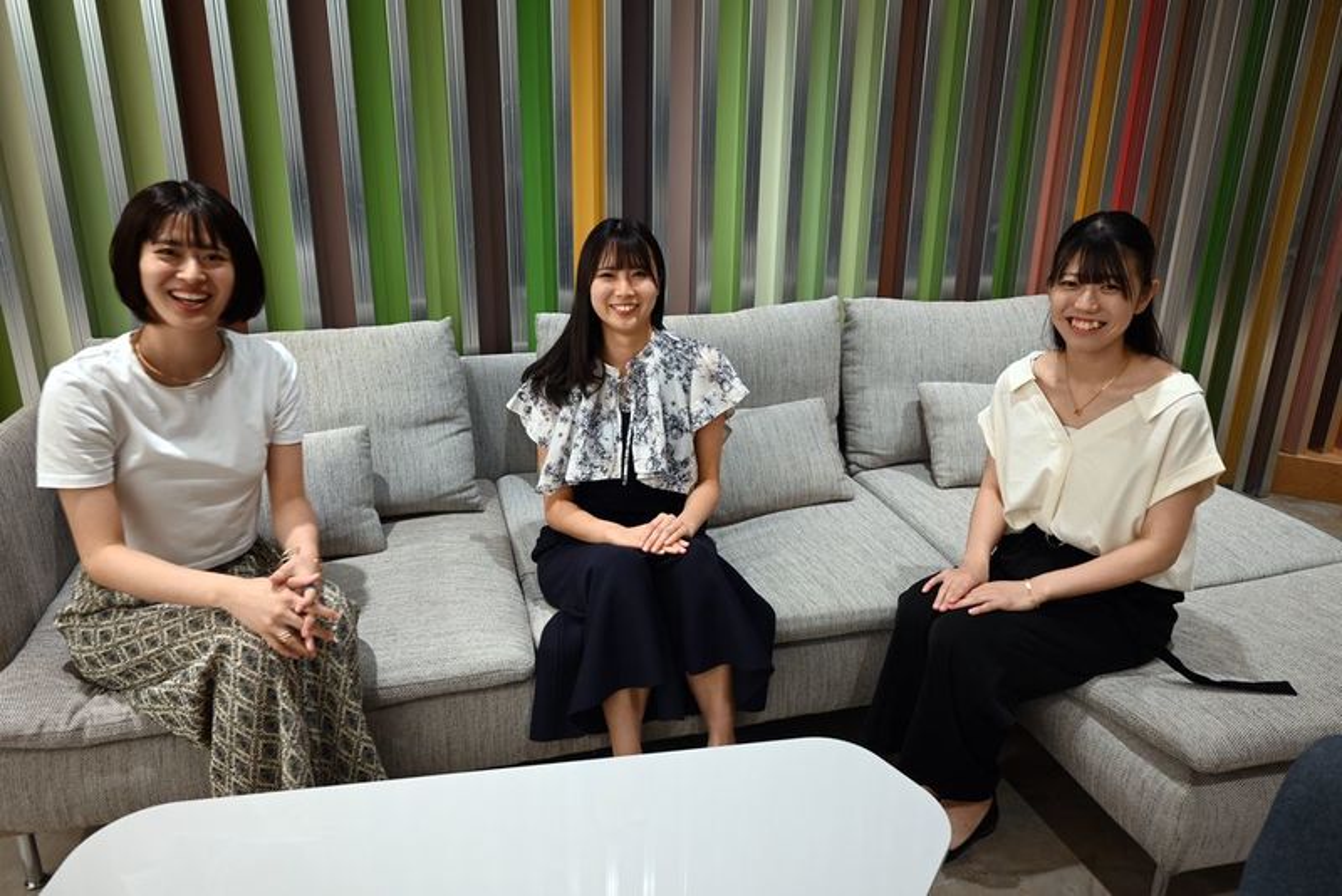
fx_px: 932
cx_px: 671
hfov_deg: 71.5
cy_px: 448
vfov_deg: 51.3
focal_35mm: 25
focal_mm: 25
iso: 280
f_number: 4
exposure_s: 1/25
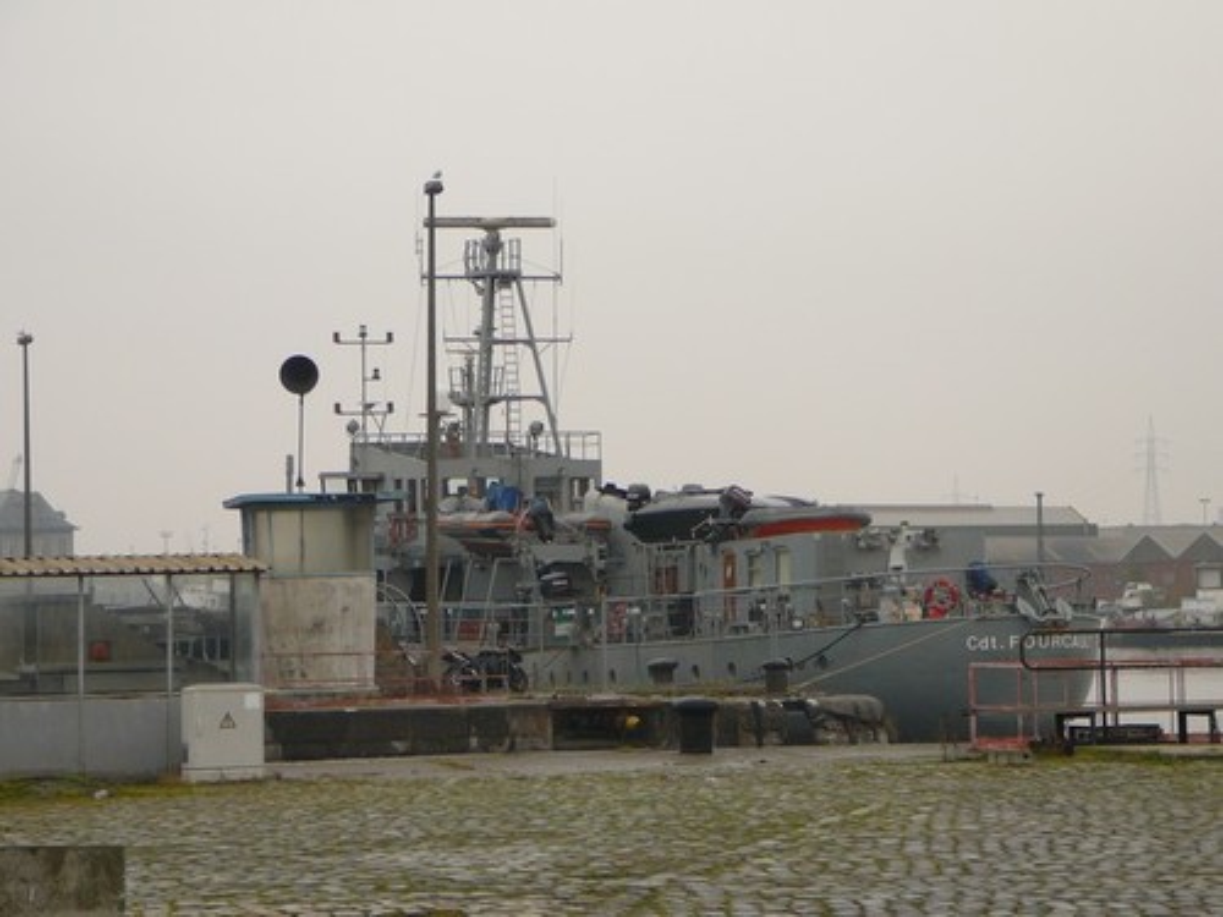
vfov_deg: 11.6
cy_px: 458
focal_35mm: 128
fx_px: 4522
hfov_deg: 15.4
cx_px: 612
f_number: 3.9
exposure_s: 1/60
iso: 80
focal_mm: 19
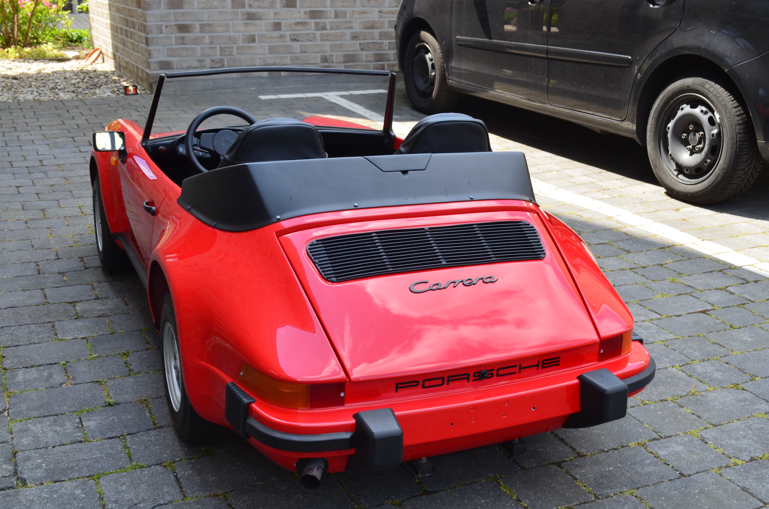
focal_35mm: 42
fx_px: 895
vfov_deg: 31.8
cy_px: 254
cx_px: 384
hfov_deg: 46.5
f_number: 10
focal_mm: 28
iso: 250
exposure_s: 1/60
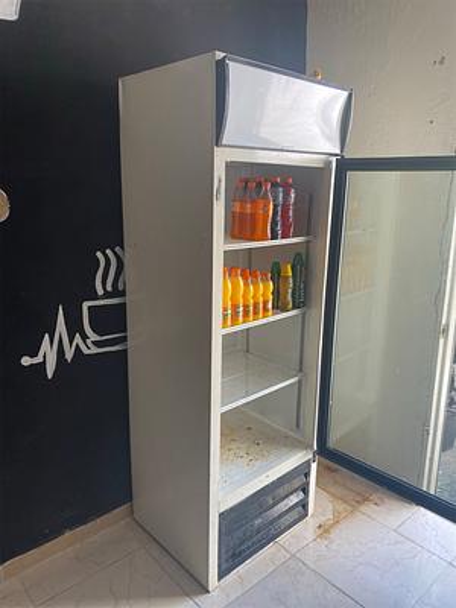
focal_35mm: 26
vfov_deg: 67.3
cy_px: 304
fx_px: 457
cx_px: 228
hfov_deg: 53.1
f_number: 1.8
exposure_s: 1/122
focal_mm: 4.25
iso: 80
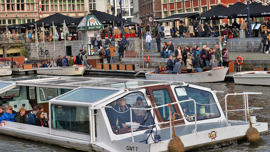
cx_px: 115
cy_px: 50
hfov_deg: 24.7
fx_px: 616
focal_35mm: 86
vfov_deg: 14.0
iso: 400
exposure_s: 1/250
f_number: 13
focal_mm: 70
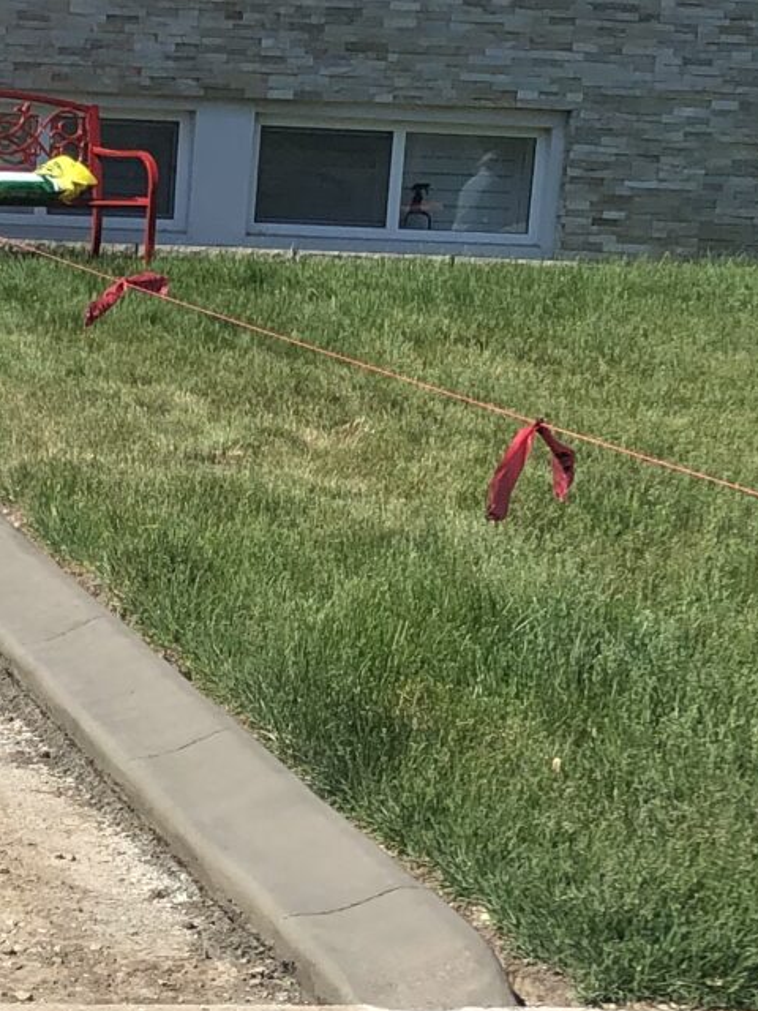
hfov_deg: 13.0
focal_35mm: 112
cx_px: -79
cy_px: 1009
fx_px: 3270
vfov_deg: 17.2
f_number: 1.8
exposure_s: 1/2404
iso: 20
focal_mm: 3.99
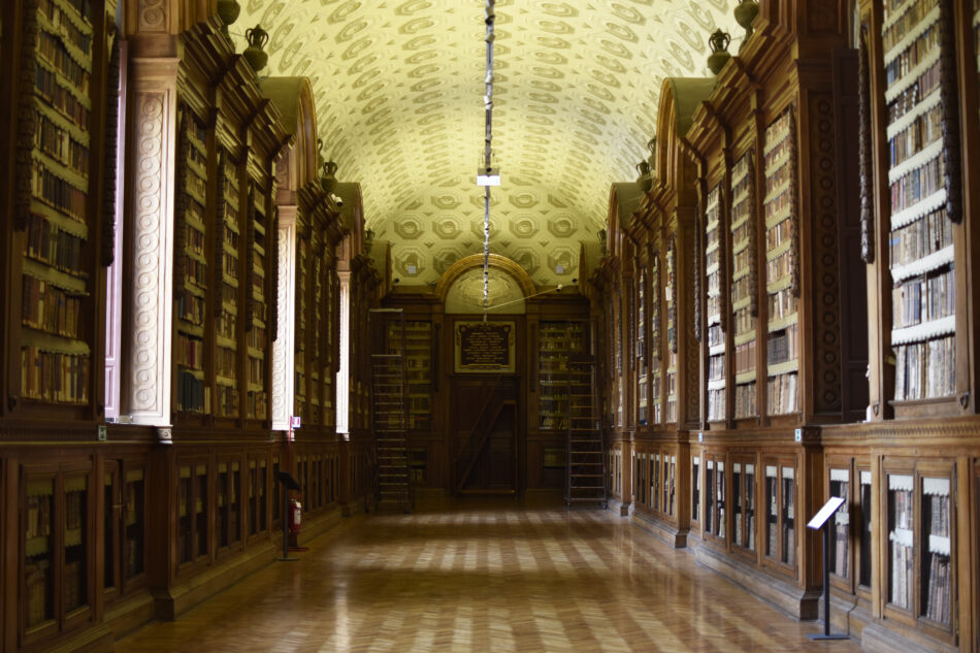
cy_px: 326
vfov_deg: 25.7
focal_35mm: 52
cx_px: 490
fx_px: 1429
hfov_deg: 37.9
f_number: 1.8
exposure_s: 1/80
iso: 200
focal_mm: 35
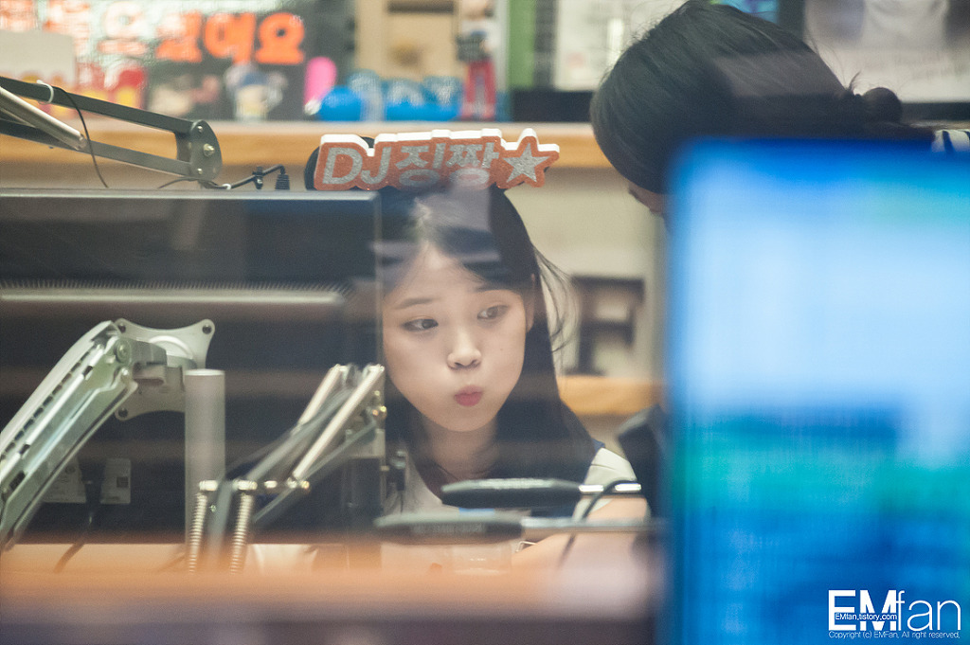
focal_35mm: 400
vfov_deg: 3.4
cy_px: 322
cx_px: 485
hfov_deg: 5.2
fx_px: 10769
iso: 3200
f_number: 5.6
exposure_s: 1/125
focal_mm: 400
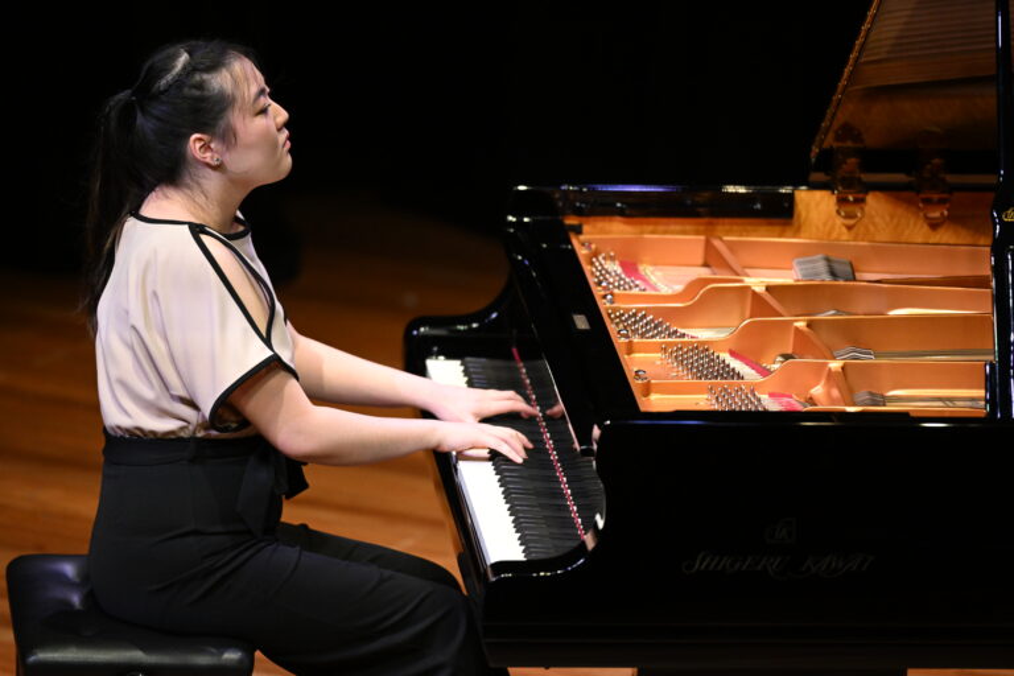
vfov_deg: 4.6
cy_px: 338
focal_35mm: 300
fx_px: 8449
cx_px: 507
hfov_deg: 6.9
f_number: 2.8
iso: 4000
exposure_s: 1/500
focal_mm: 300
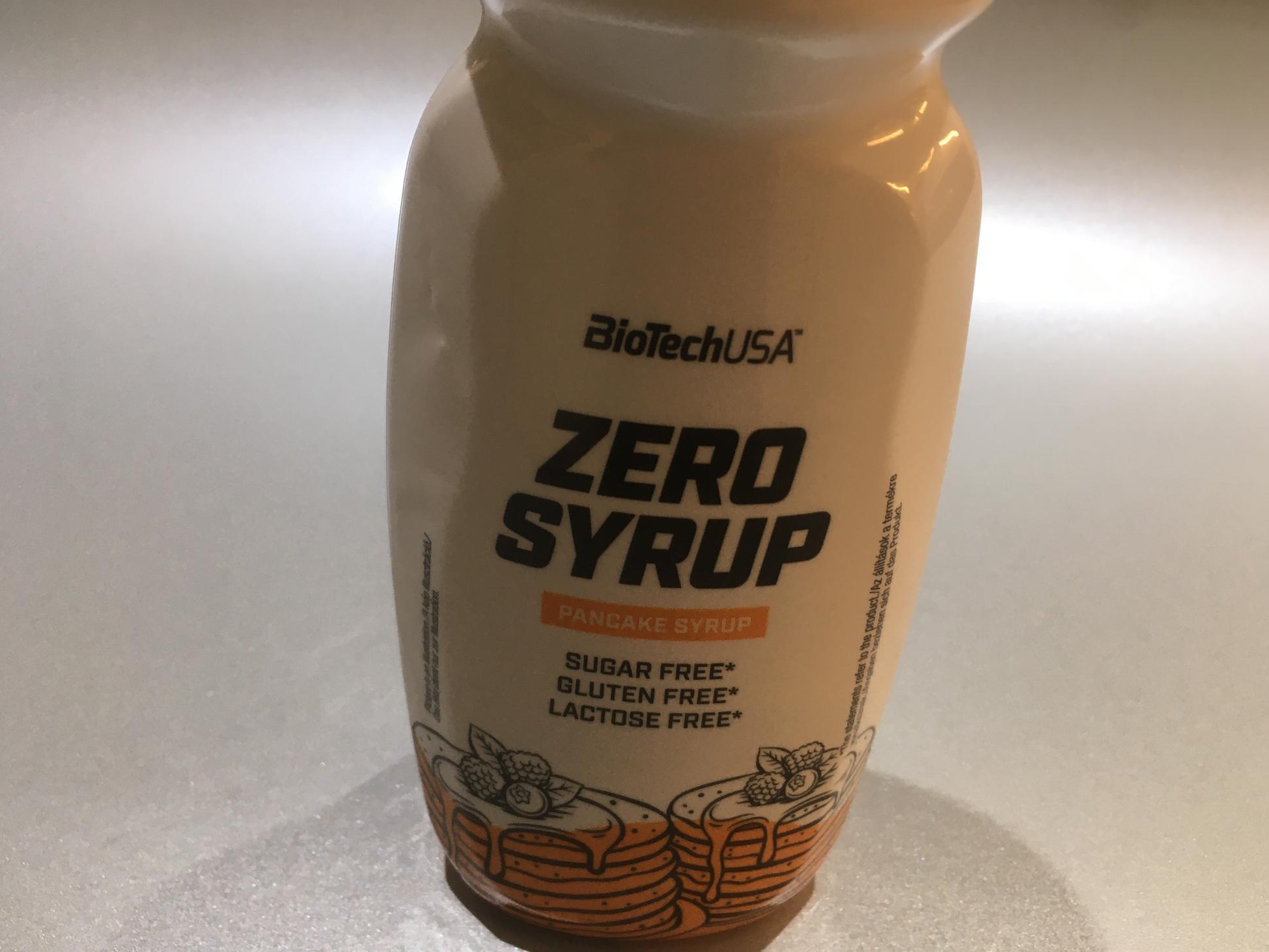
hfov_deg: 60.0
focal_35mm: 30
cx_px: 642
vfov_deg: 46.8
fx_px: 1100
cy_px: 468
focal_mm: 4.15
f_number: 2.2
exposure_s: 1/33
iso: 25
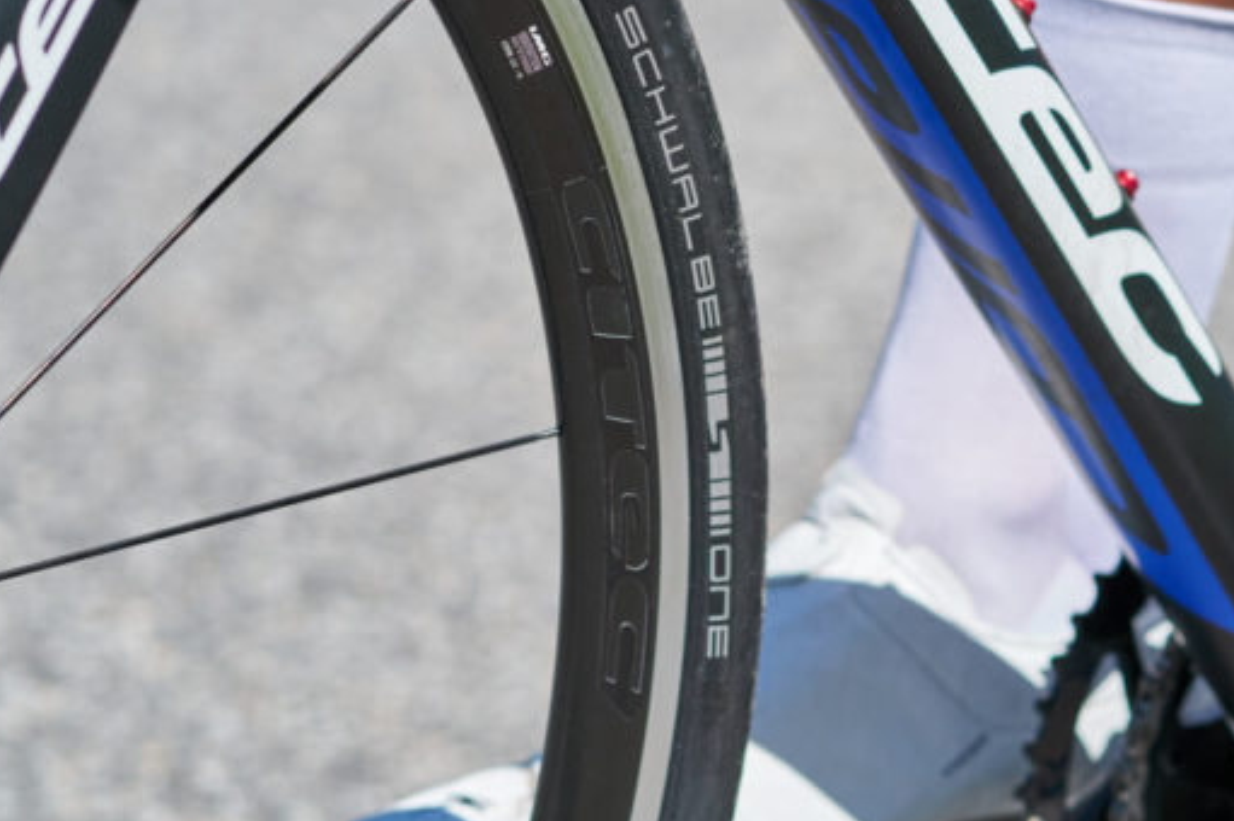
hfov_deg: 10.7
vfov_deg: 7.1
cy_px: 227
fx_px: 6568
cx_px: 741
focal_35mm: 192
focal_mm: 85
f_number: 4.5
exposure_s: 1/640
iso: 125
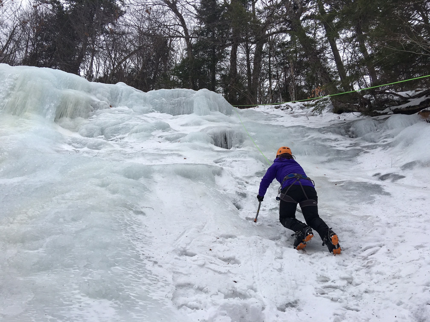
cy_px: 161
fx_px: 360
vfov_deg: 48.2
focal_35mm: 29
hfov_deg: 61.7
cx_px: 215
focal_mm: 4.15
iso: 25
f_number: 2.2
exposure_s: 1/538
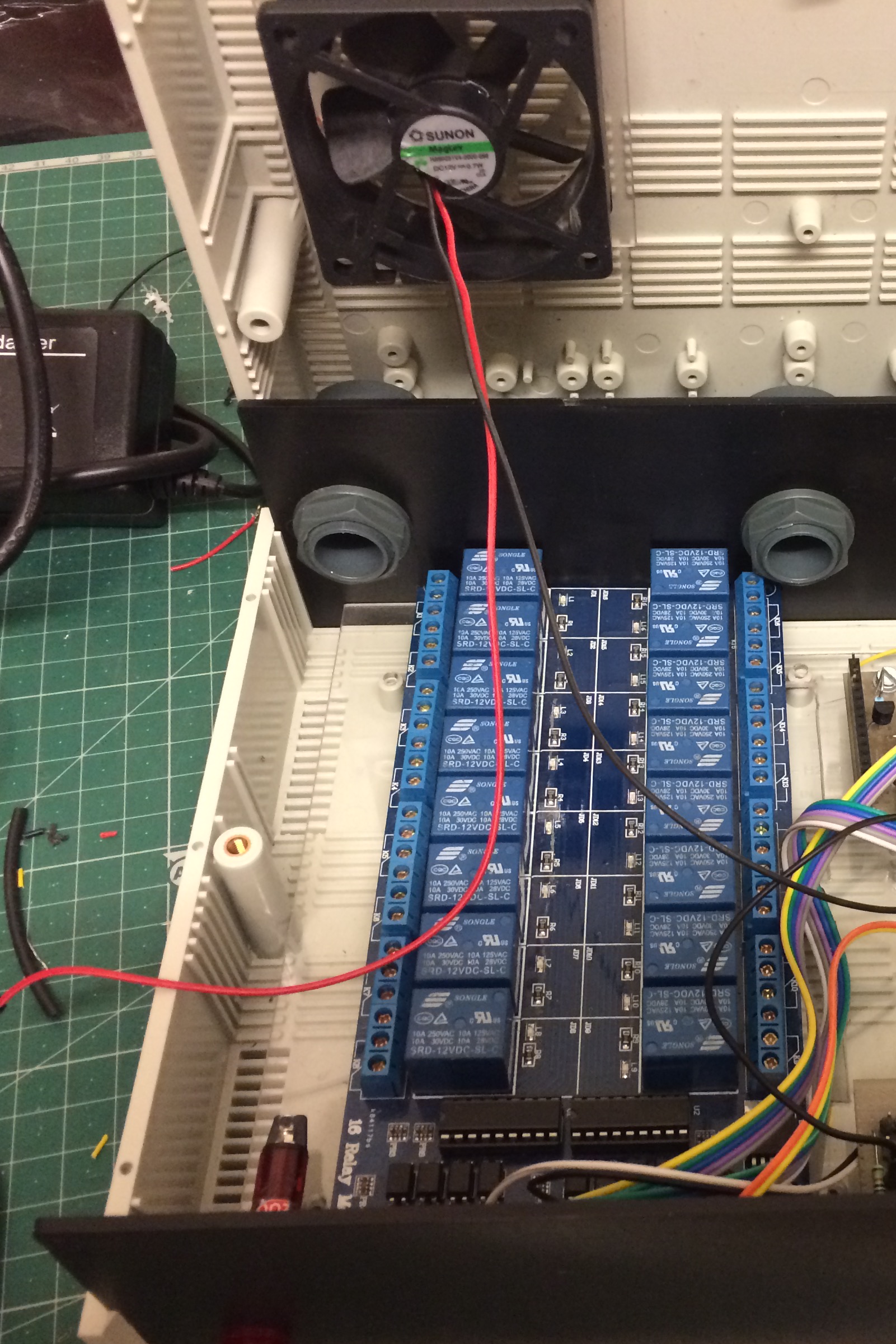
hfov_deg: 31.4
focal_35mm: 41
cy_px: 681
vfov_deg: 47.4
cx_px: 770
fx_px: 1530
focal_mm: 4.15
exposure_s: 1/33
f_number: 2.2
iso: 320
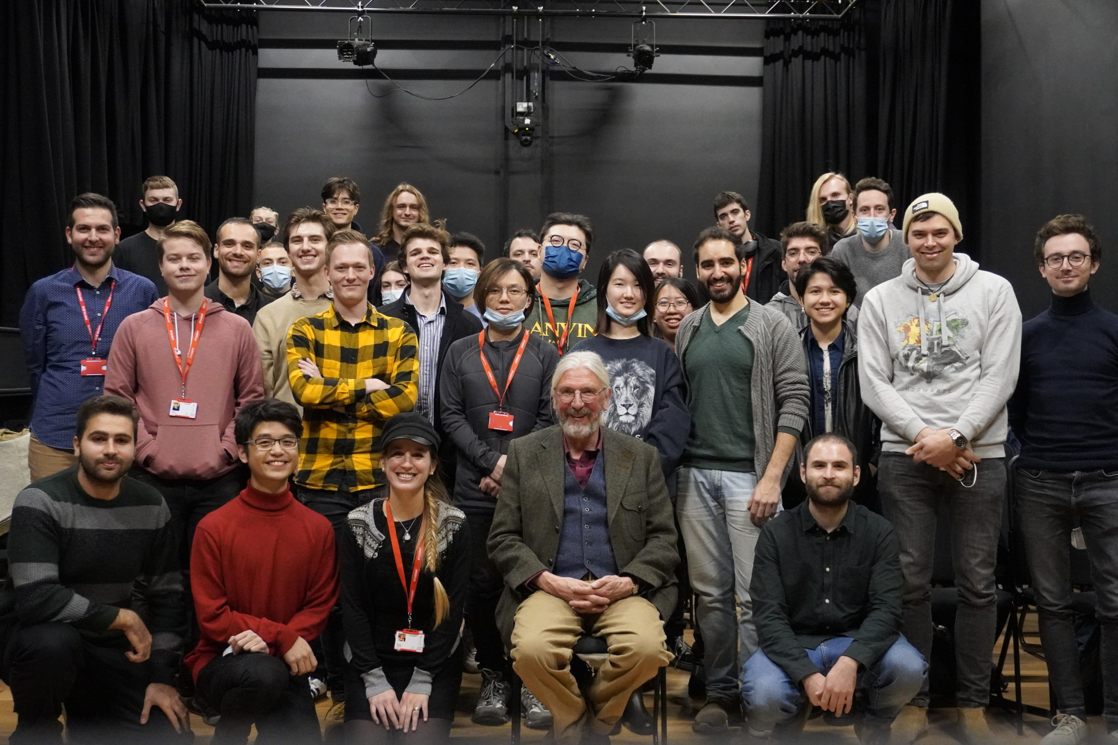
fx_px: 1258
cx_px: 559
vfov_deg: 33.0
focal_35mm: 40
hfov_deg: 47.9
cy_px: 372
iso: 6400
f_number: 4.5
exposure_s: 1/160
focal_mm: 27
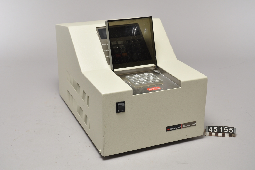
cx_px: 128
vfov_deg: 23.7
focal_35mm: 57
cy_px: 85
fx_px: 403
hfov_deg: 35.1
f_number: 9
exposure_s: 1/4
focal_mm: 38
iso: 200
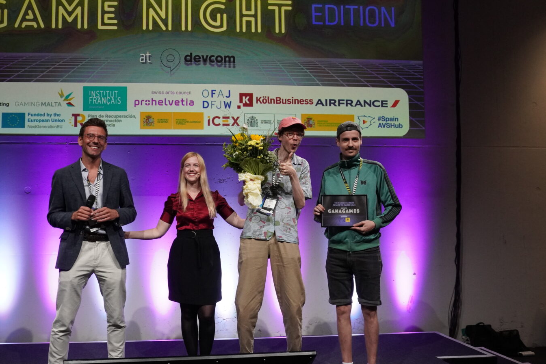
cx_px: 240
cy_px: 204
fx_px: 494
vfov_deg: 40.4
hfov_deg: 57.7
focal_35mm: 33
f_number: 7.1
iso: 2500
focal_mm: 19
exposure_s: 1/500
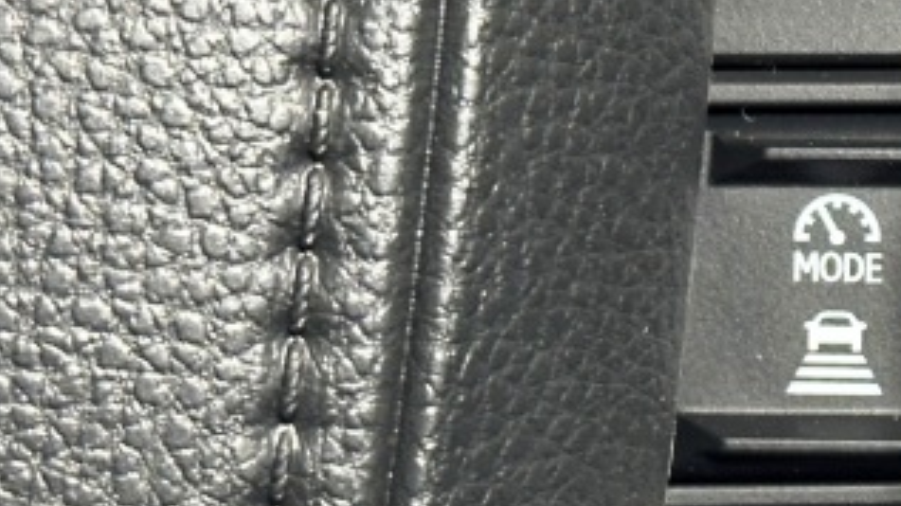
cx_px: 1126
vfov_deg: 7.2
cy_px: 151
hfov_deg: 12.4
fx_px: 4036
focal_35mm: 169
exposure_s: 1/40
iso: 250
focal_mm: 6.86
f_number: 1.78
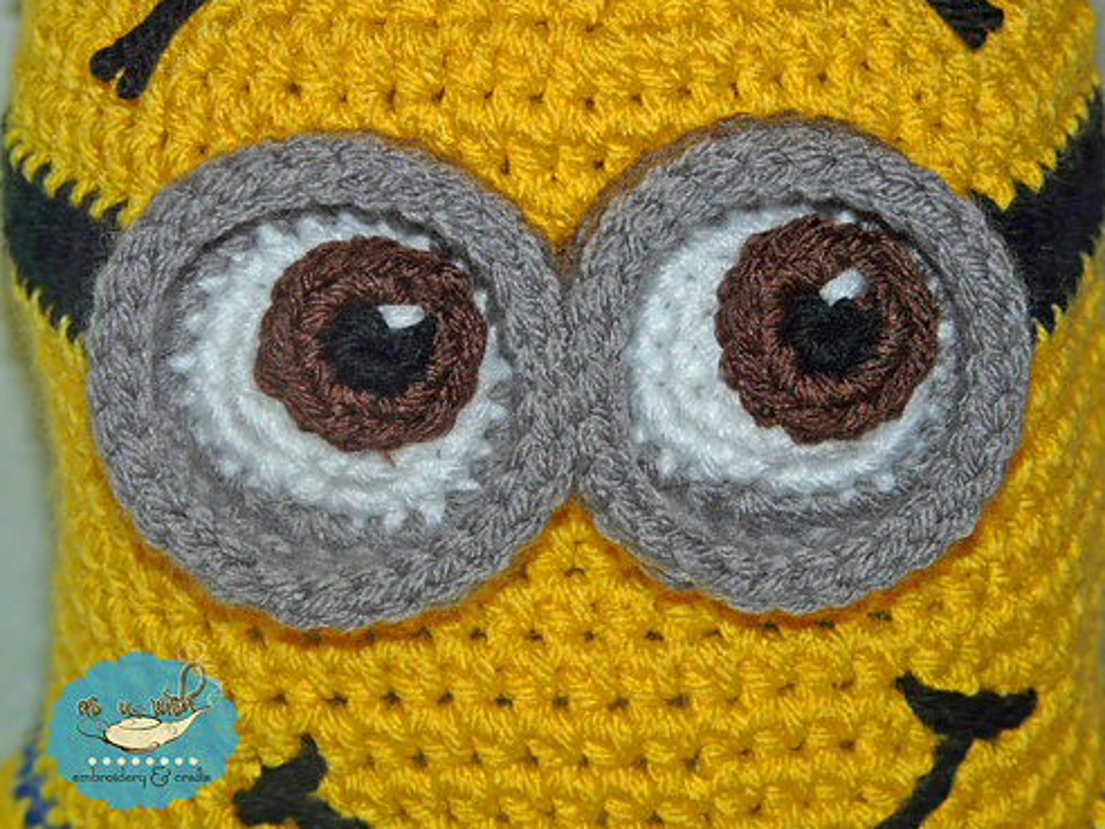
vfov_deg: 8.0
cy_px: 412
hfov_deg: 10.6
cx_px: 555
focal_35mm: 186
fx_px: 5937
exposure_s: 1/60
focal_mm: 30
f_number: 3.6
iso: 100
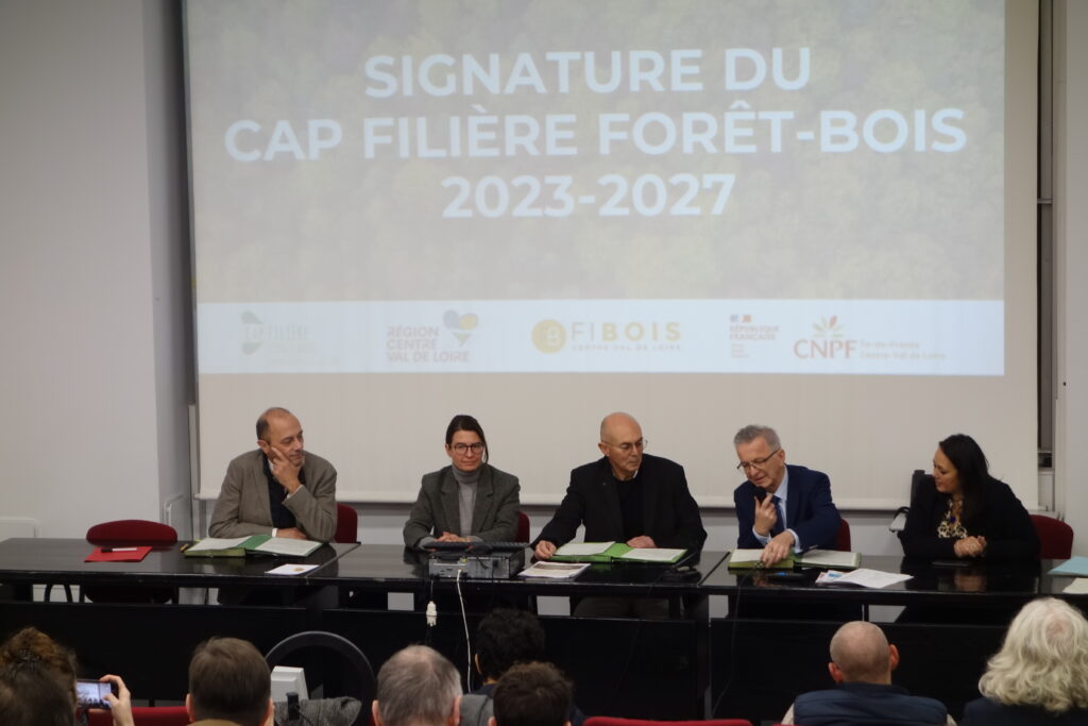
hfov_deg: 20.4
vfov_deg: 13.7
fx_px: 3022
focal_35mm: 100
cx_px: 544
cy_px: 363
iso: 800
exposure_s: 1/40
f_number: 4.9
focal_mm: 37.1
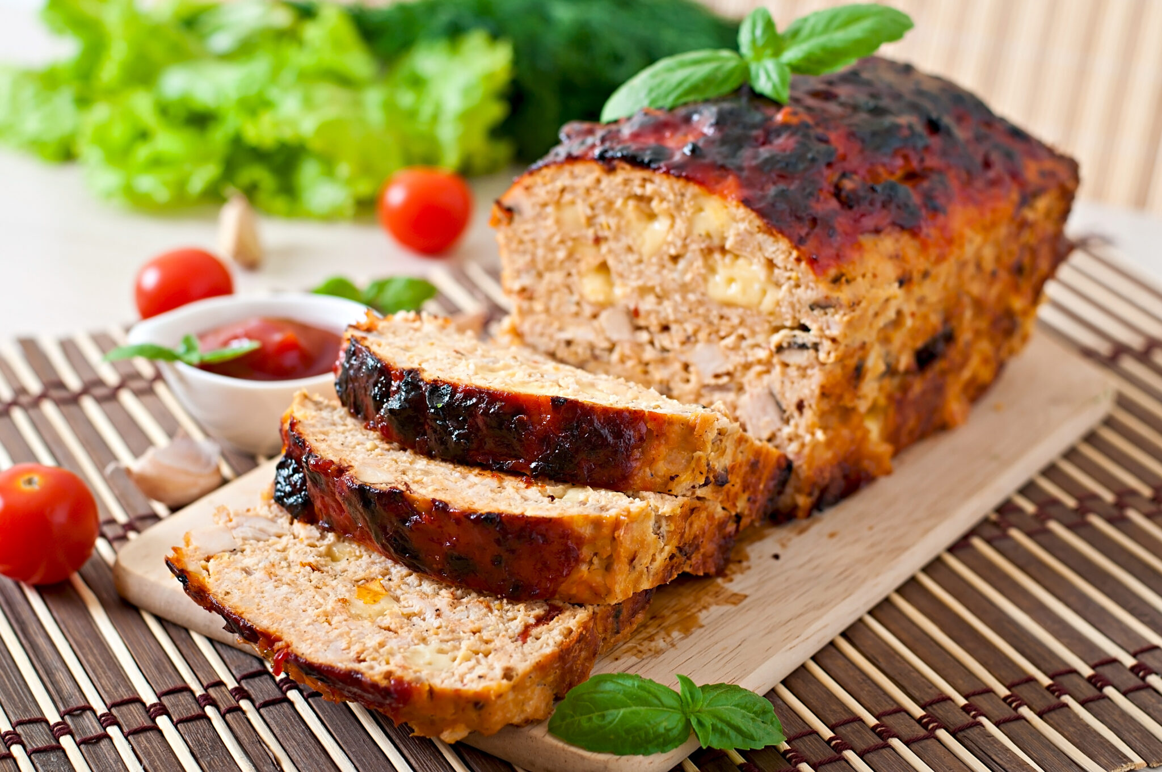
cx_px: 581
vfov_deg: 18.1
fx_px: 2418
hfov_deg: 27.0
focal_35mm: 75
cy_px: 386
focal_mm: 50
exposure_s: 1/200
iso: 100
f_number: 4.5
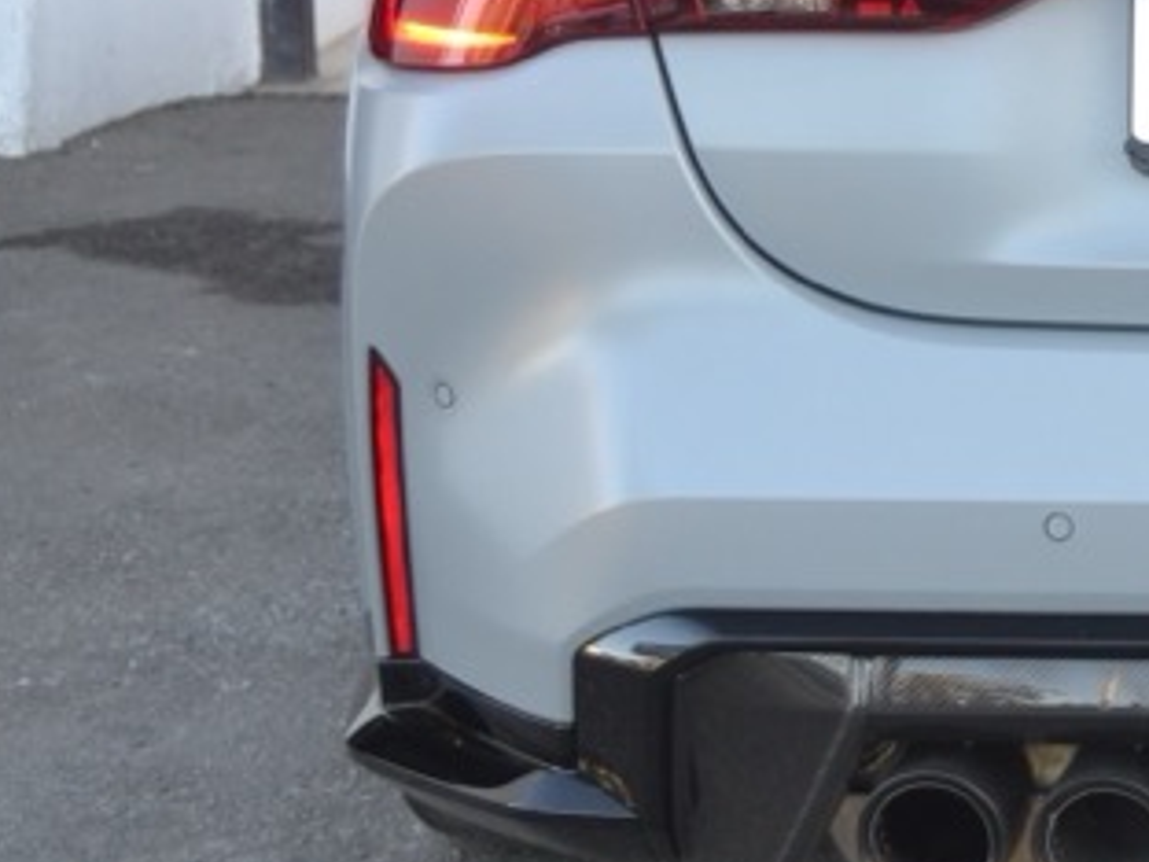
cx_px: 1484
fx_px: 4993
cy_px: 114
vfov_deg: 9.8
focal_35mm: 150
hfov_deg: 12.7
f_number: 5
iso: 400
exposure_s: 1/100
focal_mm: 35
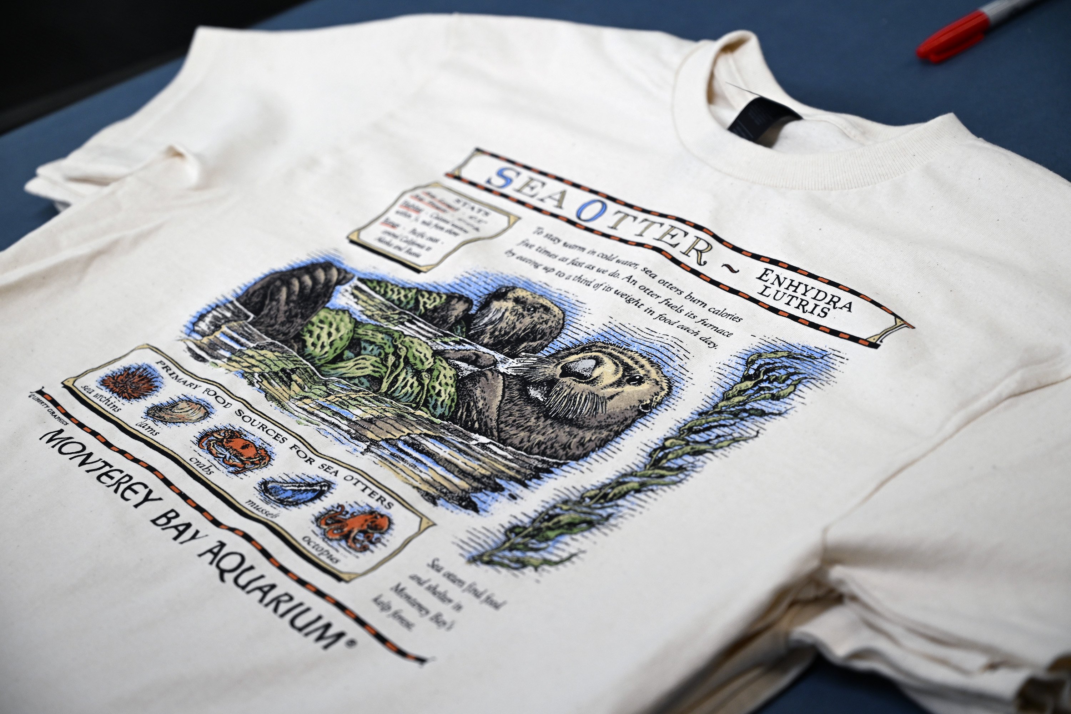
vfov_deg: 19.5
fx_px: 2082
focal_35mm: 70
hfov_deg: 28.8
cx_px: 536
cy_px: 357
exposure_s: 1/250
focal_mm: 70
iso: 800
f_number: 5
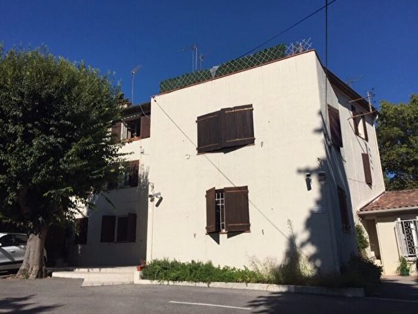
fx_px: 350
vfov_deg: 48.2
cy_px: 157
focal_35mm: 29
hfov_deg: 61.7
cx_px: 209
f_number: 2.2
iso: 32
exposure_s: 1/6623
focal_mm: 4.15
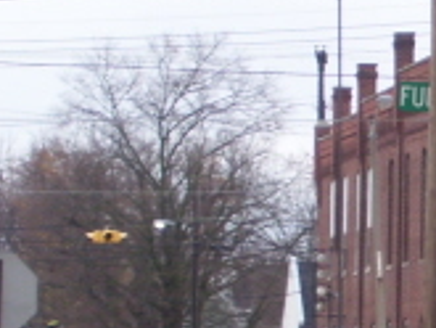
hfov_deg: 4.5
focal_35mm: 431
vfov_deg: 3.5
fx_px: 5433
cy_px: 259
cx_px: 824
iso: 80
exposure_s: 1/180
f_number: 4.6
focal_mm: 18
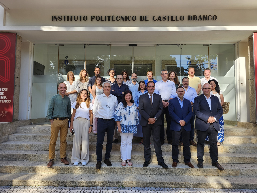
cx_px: 128
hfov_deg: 73.9
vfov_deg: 58.9
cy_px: 96
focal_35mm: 23
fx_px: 171
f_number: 1.7
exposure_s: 1/180
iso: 16
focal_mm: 6.3
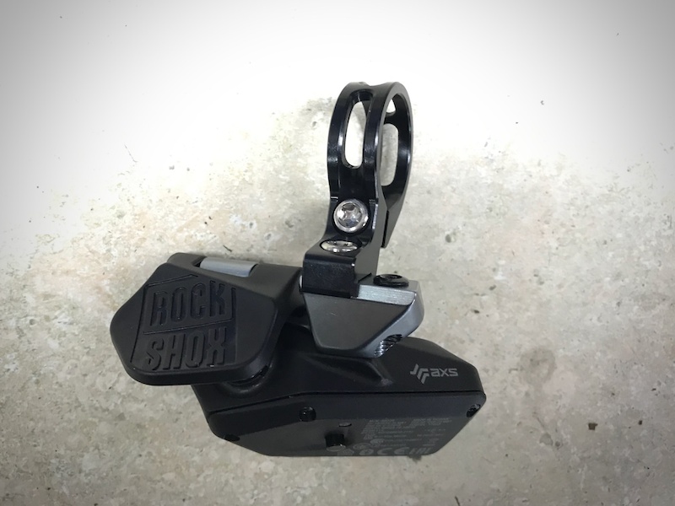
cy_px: 253
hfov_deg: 63.4
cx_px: 338
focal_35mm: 28
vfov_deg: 49.7
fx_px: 546
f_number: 1.8
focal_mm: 3.99
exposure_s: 1/24
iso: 40
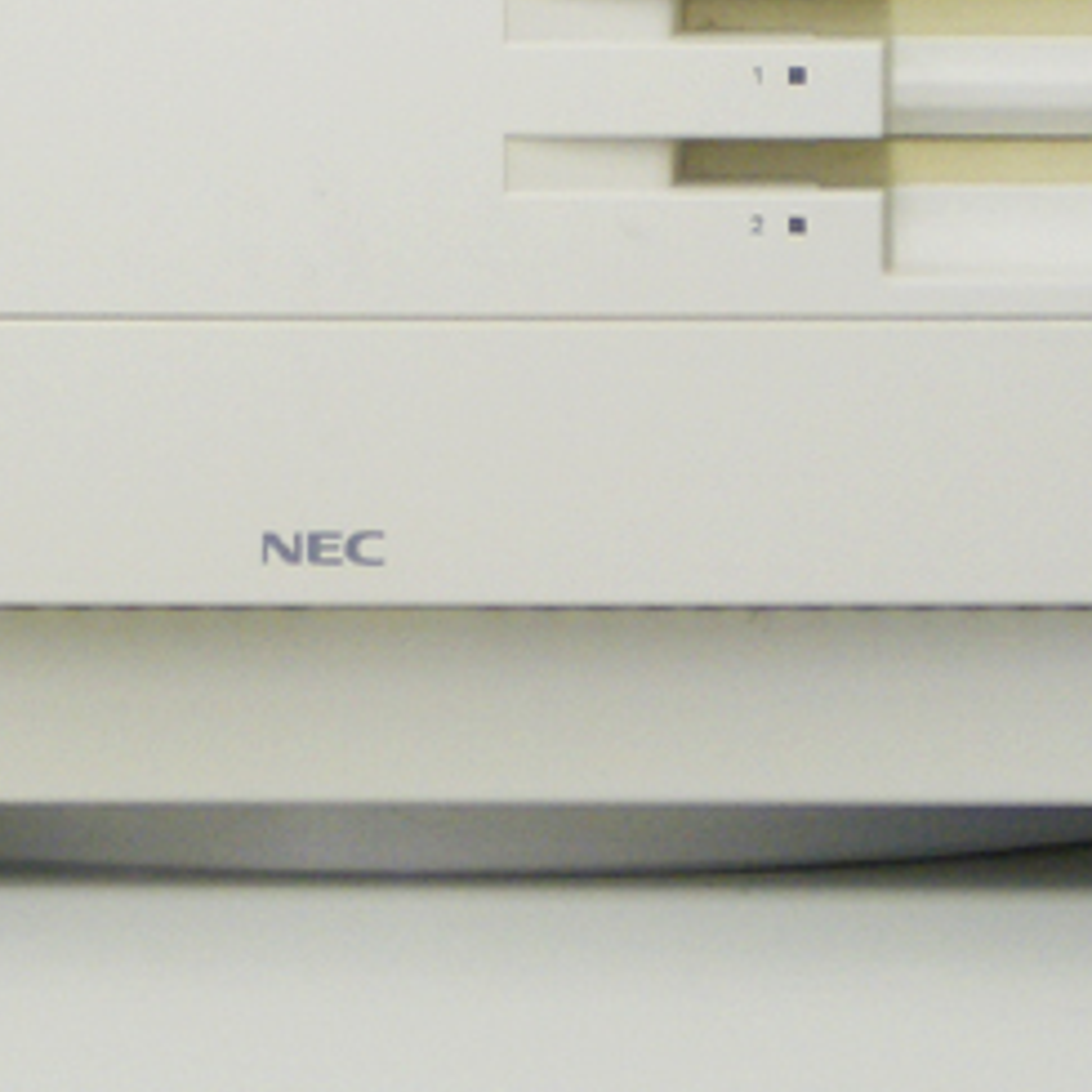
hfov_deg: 7.2
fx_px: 8637
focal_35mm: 242
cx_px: 294
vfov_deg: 7.2
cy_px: 267
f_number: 4.8
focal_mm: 17.4
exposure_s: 1/8
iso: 50
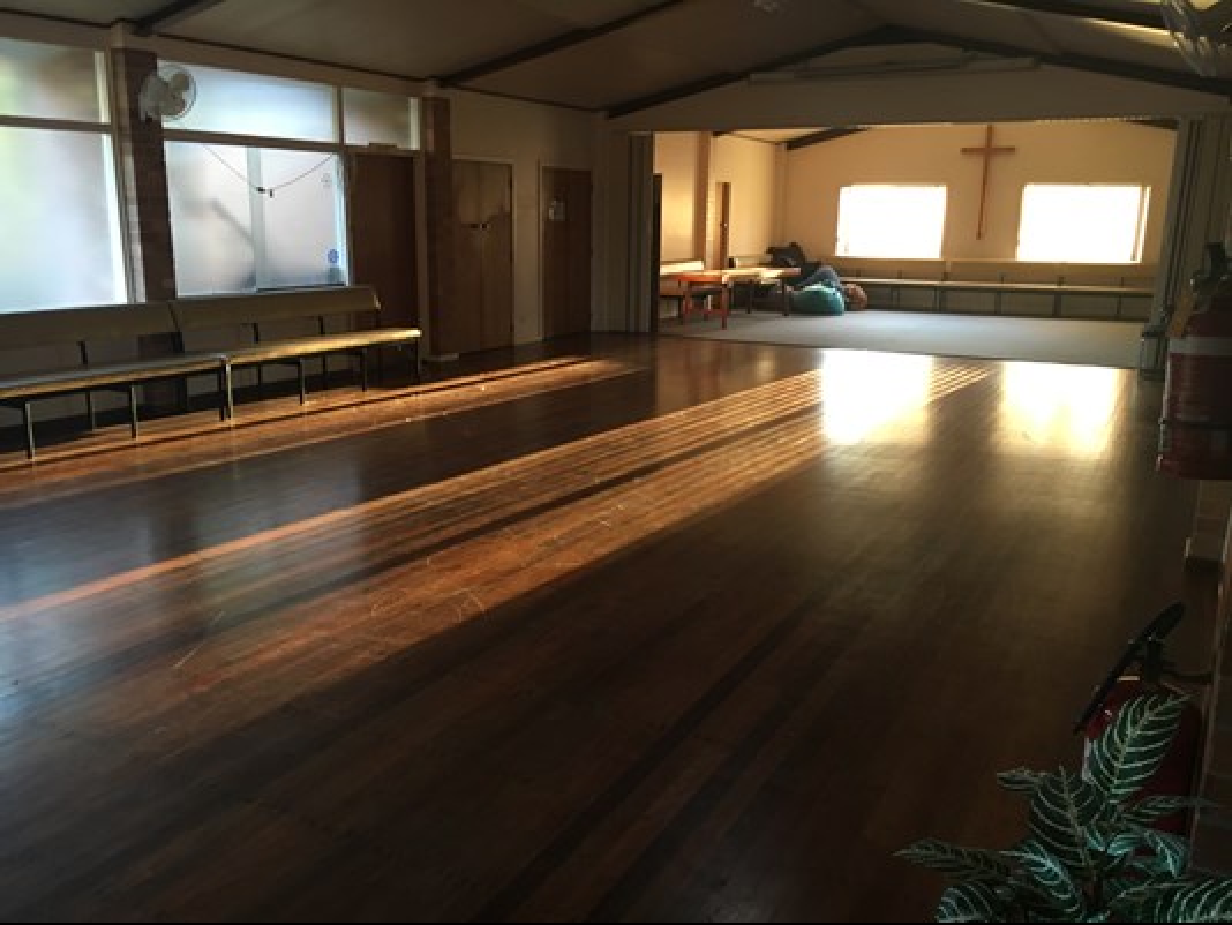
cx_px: 616
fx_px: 1033
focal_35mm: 29
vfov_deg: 48.3
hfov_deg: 61.6
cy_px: 462
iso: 160
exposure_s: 1/33
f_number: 2.2
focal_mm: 4.15
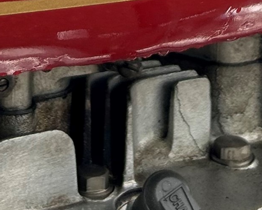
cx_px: 64
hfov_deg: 13.2
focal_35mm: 145
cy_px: -294
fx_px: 1124
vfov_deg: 9.5
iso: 50
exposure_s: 1/909
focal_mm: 5.7
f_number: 1.5
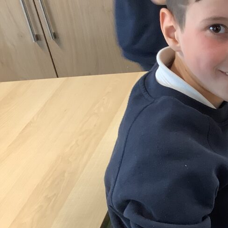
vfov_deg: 24.2
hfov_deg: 21.9
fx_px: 529
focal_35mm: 71
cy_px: 153
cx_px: 295
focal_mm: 3.3
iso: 125
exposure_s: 1/50
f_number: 2.4
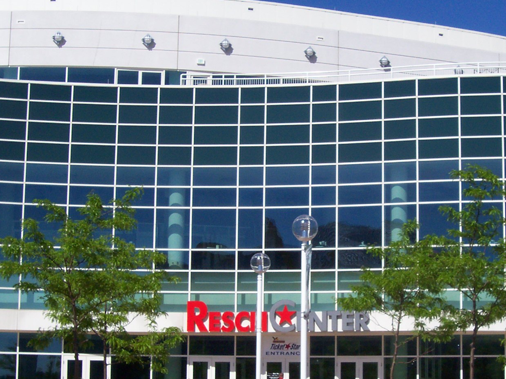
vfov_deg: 18.9
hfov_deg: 24.9
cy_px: 240
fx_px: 1140
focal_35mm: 78
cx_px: 333
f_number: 5.6
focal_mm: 7
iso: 80
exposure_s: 1/594
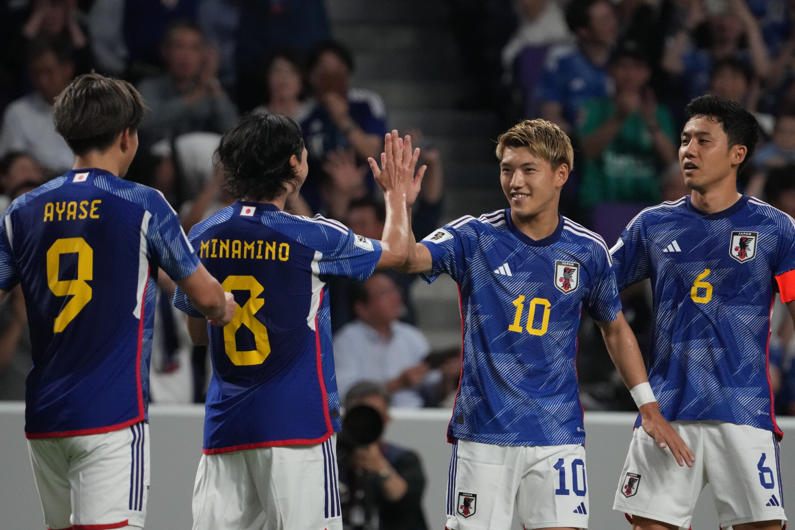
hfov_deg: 2.3
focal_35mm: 900
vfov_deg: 1.5
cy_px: 265
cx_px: 398
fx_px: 19875
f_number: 6.3
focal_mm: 600
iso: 5000
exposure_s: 1/1000
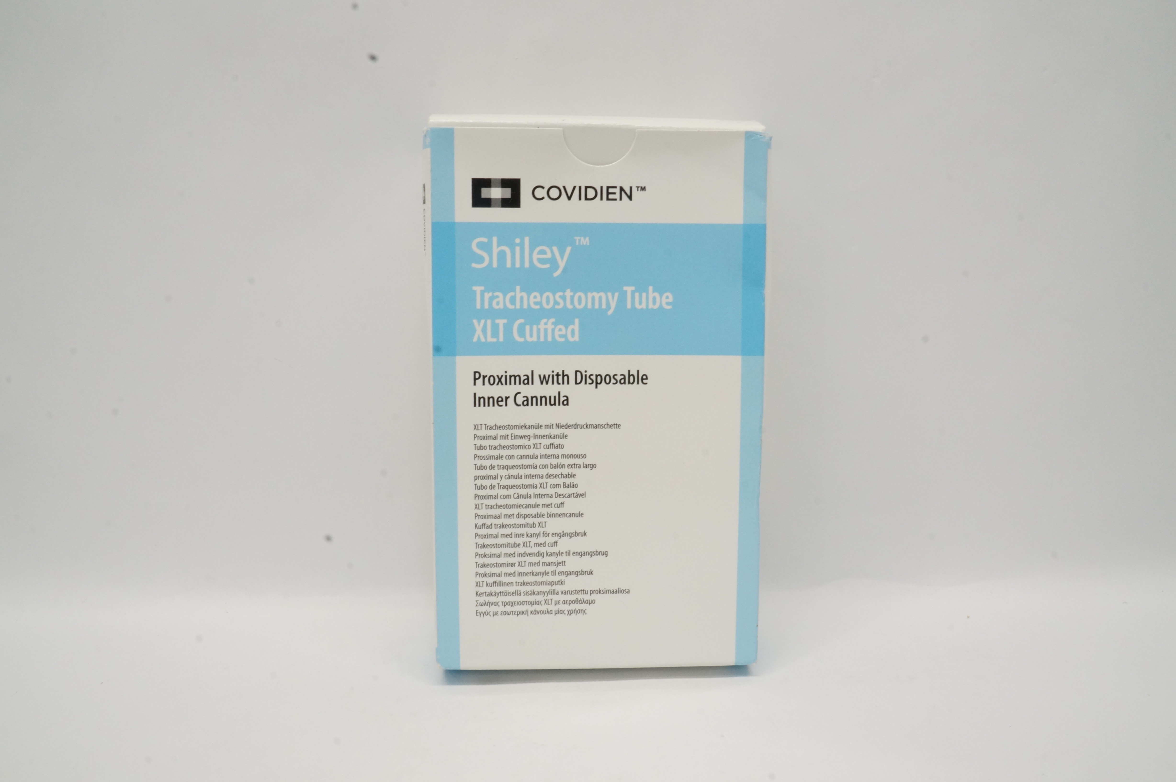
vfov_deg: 43.5
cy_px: 391
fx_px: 979
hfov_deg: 62.0
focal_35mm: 30
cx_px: 588
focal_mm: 20
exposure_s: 1/8
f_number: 22
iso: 800
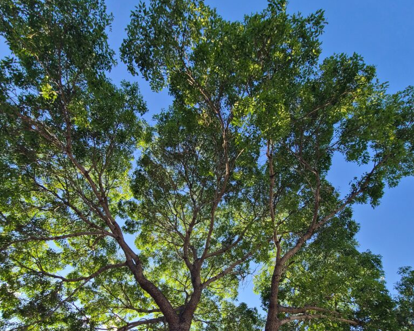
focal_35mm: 17
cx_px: 207
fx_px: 208
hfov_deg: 89.6
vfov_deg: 72.5
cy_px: 242
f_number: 2.2
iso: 50
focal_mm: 2.2
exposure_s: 1/465
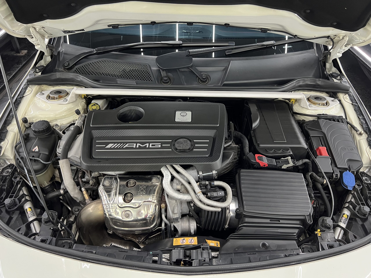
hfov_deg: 67.3
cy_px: 139
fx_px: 279
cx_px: 186
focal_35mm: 26
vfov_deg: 53.1
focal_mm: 5.7
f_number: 1.5
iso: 160
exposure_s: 1/50
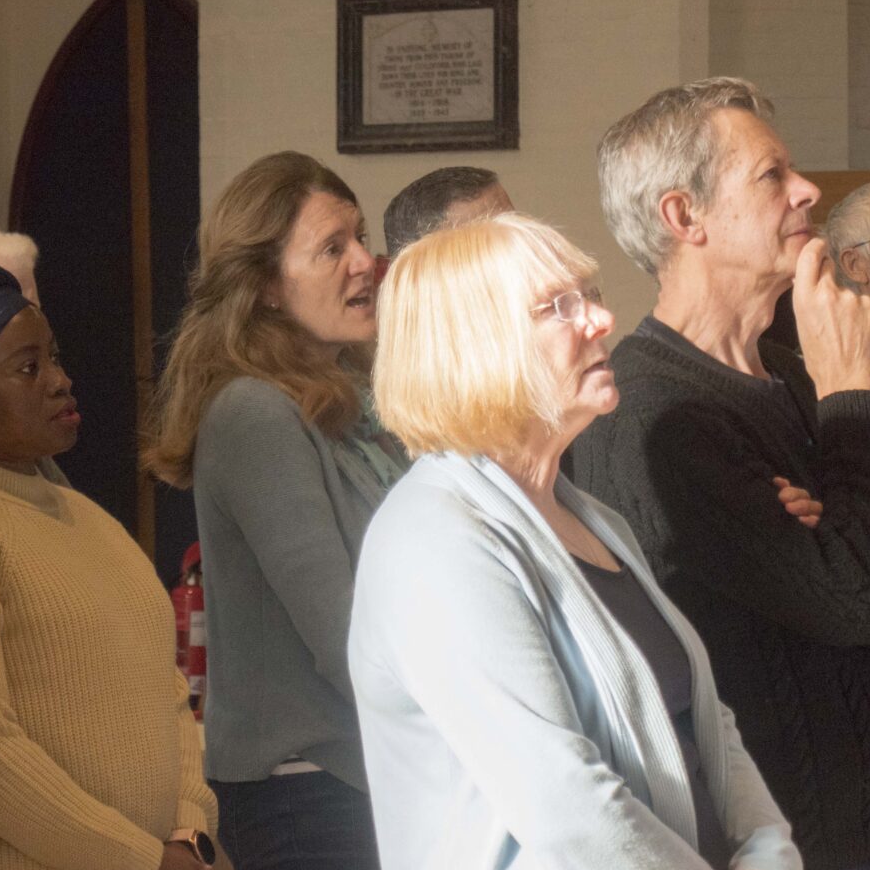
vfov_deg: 9.3
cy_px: 422
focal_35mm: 189
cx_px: 199
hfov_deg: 9.2
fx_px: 5374
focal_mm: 46
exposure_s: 1/100
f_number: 5.6
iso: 1000
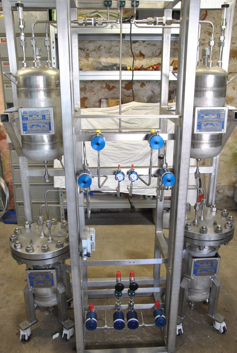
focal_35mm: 32
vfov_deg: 59.4
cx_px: 118
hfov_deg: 41.8
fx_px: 310
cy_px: 176
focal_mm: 21
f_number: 3.8
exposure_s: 1/30
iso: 320
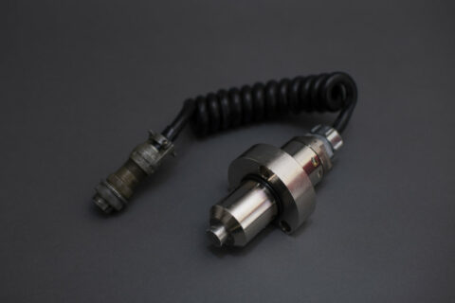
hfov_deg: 54.4
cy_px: 152
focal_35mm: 35
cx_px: 228
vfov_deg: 37.9
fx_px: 442
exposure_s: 1/60
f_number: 2.5
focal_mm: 35
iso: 40
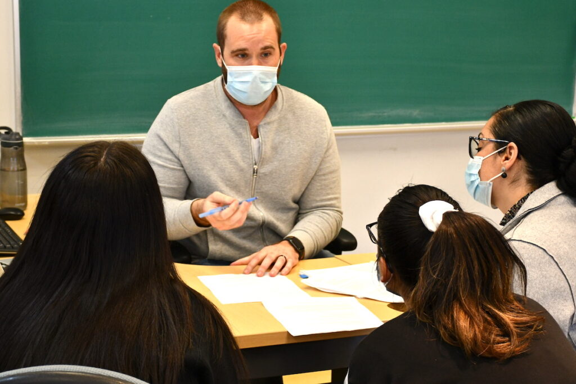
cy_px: 192
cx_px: 288
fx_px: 1216
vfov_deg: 18.0
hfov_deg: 26.6
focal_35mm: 76
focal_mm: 38
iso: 1000
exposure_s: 1/125
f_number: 4.2
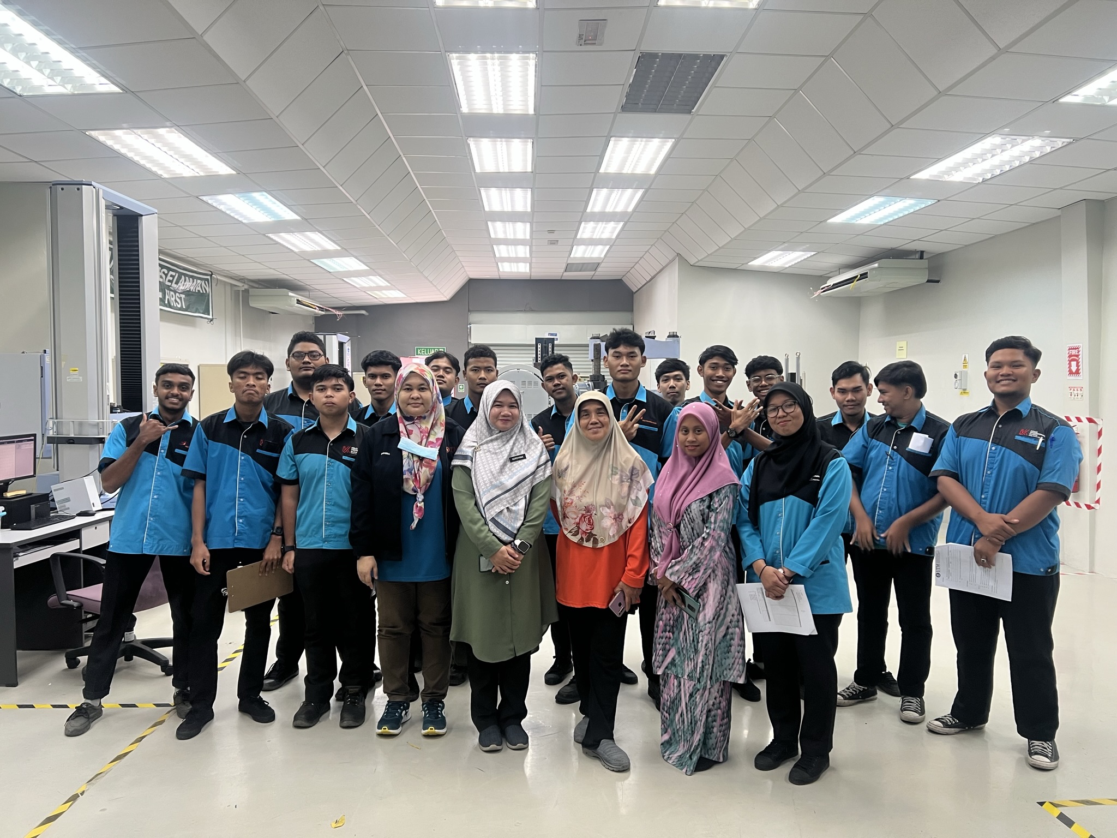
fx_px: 839
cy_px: 419
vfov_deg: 53.1
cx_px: 558
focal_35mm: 26
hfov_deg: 67.3
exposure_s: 1/50
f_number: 1.5
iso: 64
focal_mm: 5.7
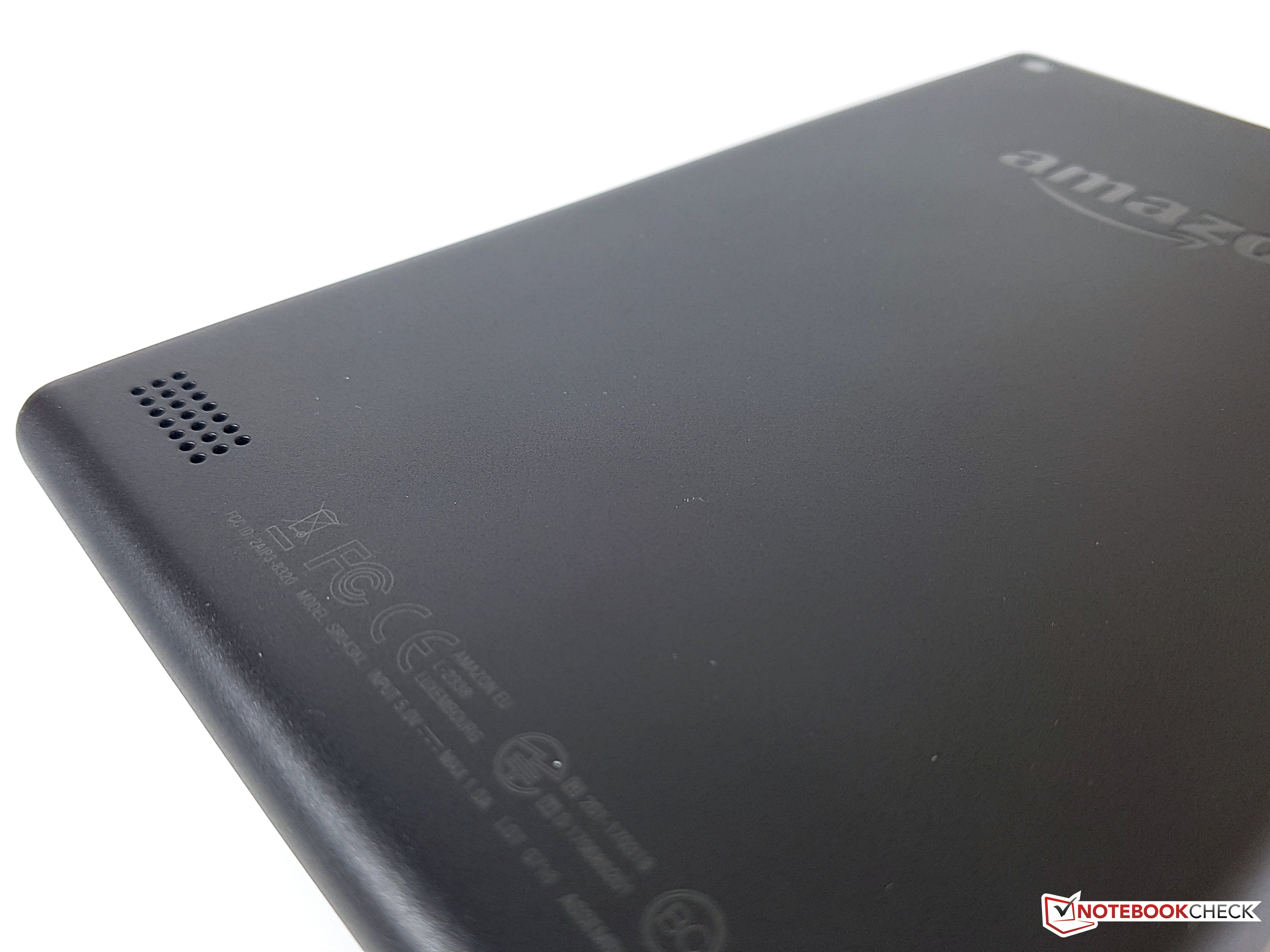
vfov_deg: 53.1
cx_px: 635
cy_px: 476
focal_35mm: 26
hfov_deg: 67.3
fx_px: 954
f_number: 1.7
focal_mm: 4.2
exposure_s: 1/100
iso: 64
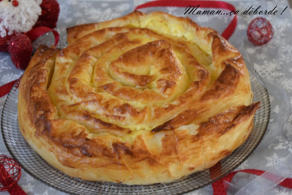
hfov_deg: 28.1
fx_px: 584
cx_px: 146
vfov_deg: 18.9
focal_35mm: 72
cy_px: 98
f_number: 5.3
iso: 560
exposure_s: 1/60
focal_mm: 48
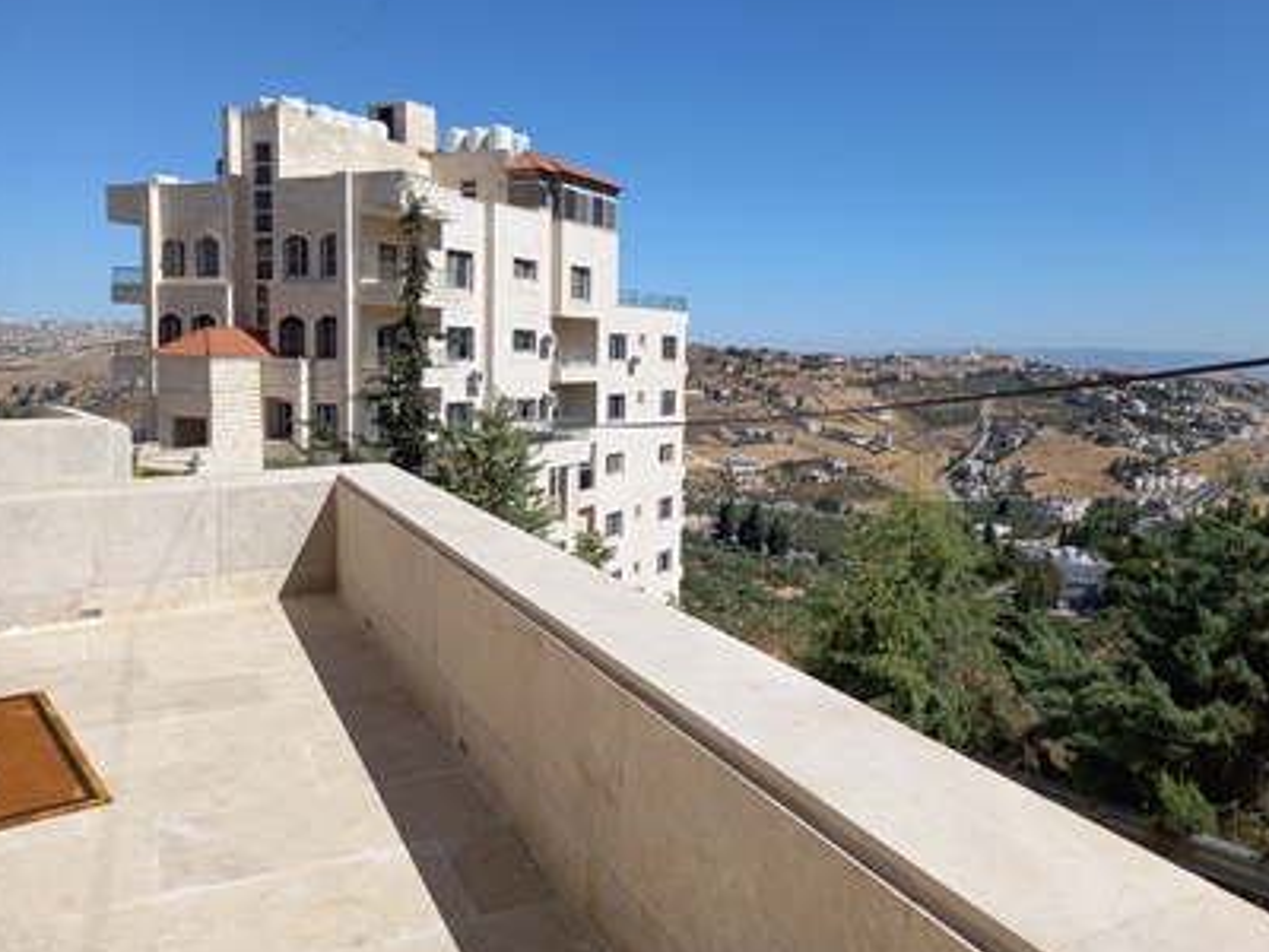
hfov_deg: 63.3
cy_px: 432
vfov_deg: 49.7
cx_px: 692
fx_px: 1026
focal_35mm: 28
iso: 32
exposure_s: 1/1220
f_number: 2
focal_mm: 4.6
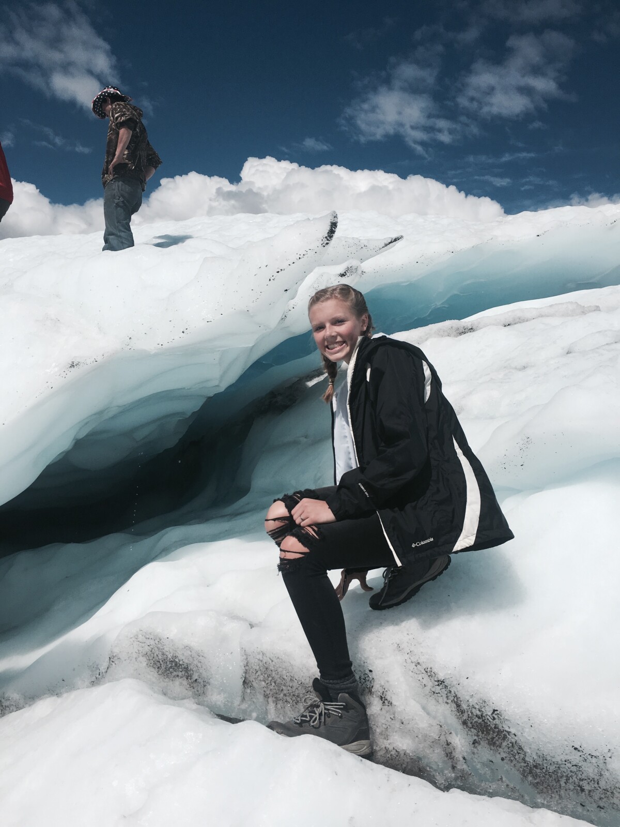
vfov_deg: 61.7
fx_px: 693
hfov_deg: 48.2
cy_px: 414
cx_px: 310
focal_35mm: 29
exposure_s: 1/5495
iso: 25
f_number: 2.2
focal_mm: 4.15
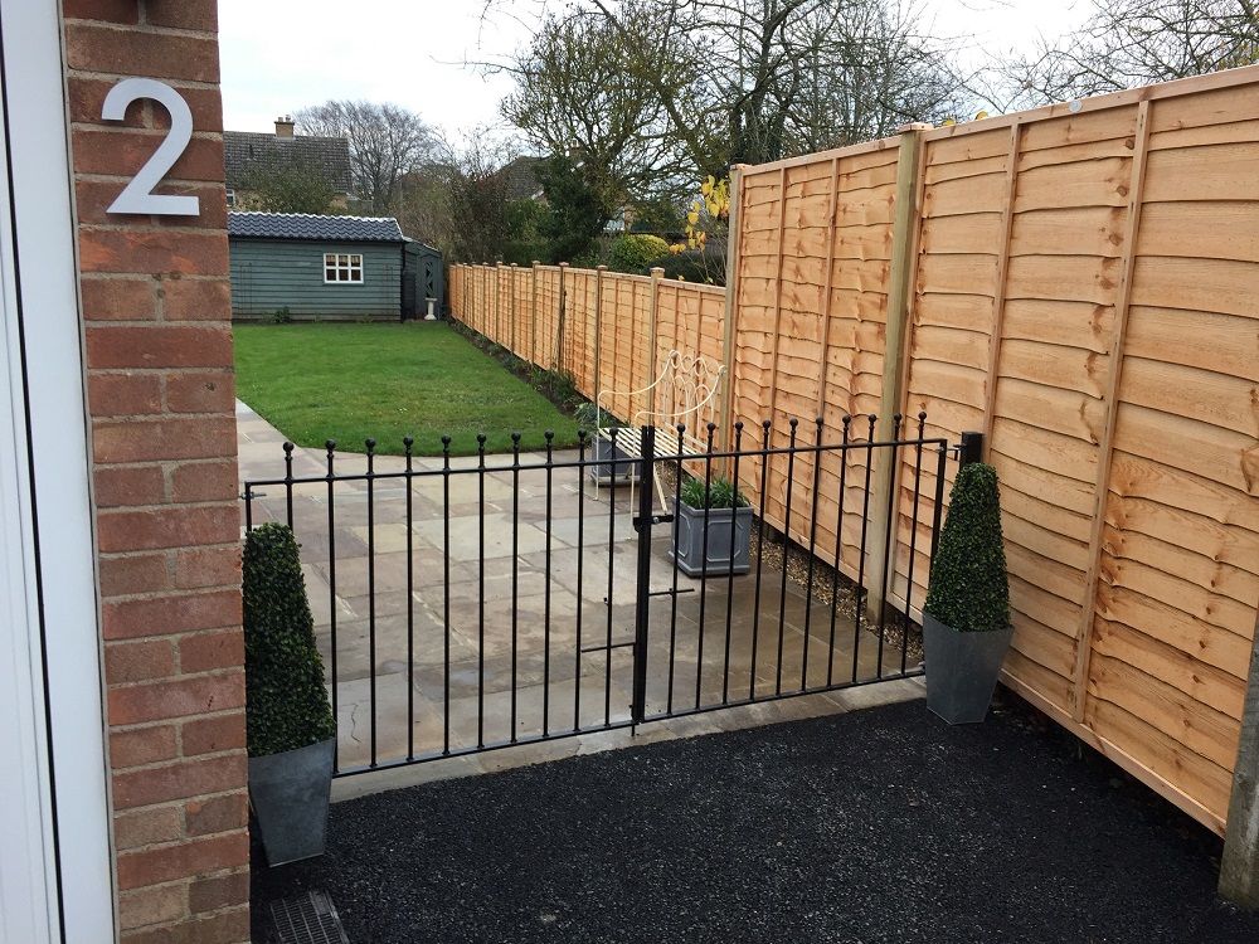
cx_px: 630
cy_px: 472
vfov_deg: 48.2
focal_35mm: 29
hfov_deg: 61.7
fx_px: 1055
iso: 40
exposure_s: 1/50
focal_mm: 4.15
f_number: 2.2
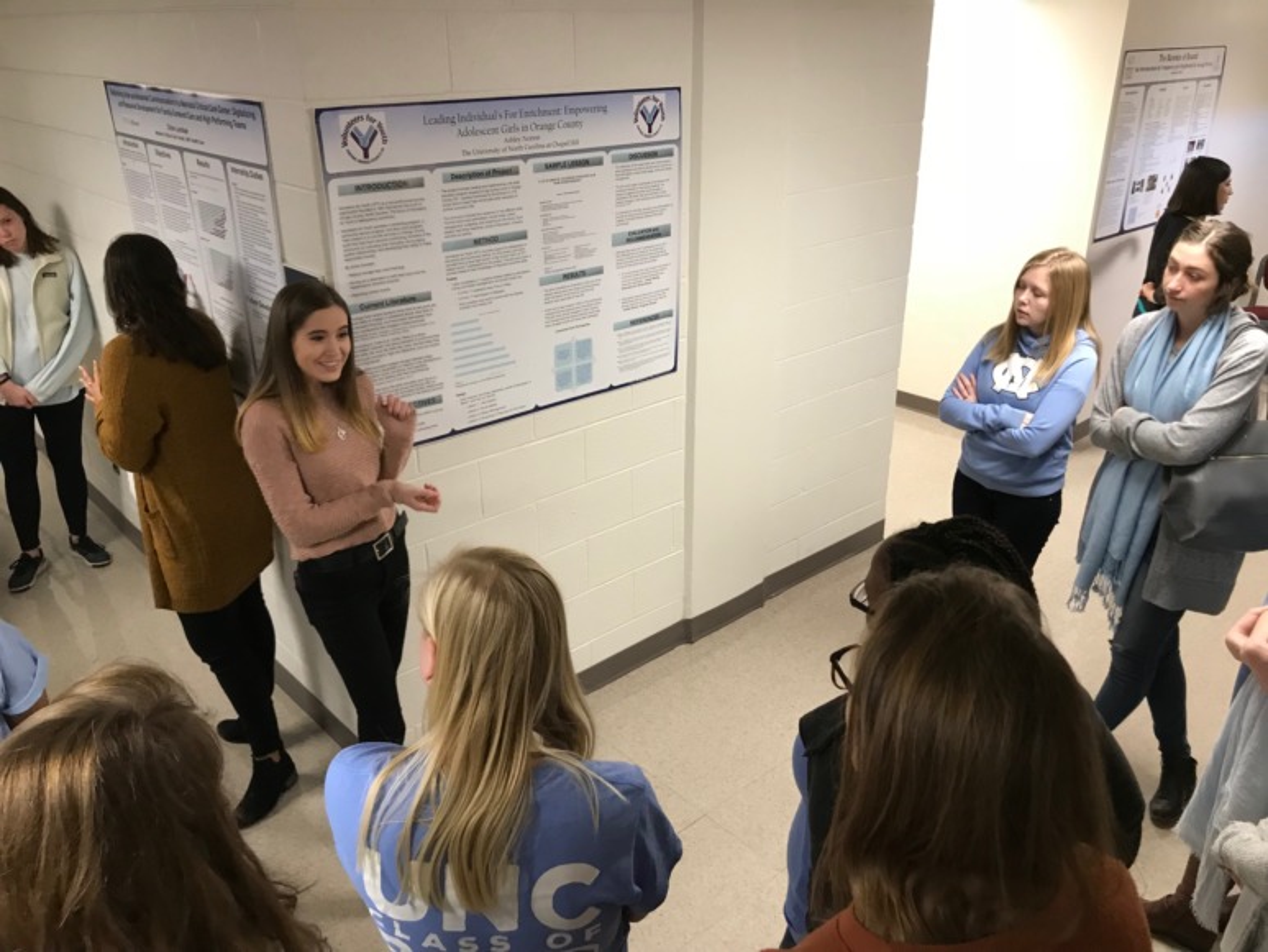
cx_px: 634
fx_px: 1026
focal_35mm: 28
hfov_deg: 63.4
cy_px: 476
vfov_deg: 49.8
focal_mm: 3.99
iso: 50
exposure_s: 1/15
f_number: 1.8
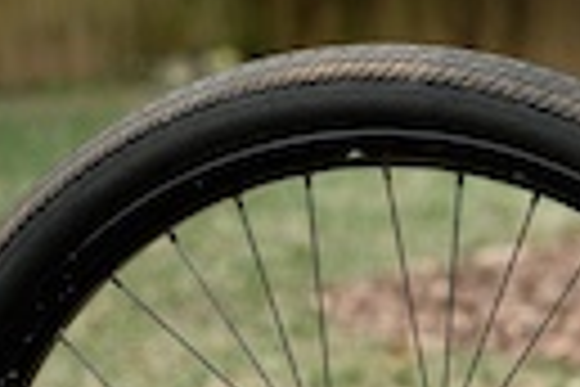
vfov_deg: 4.4
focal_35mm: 310
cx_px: 1398
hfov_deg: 6.3
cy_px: 371
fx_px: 4994
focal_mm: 33
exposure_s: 1/850
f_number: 2
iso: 200
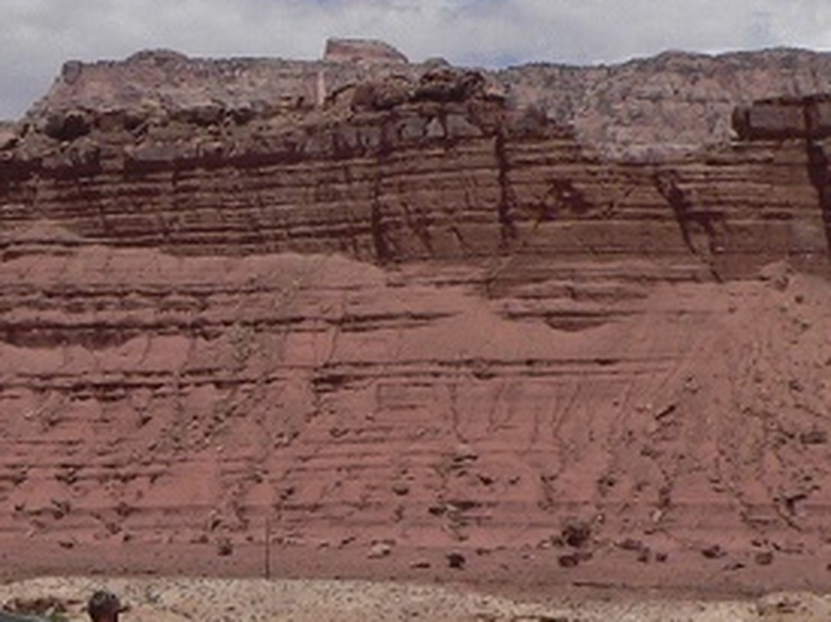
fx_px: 3215
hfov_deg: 14.1
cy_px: 679
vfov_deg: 10.9
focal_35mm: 134
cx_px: -287
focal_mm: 6
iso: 80
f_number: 5.6
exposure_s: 1/800
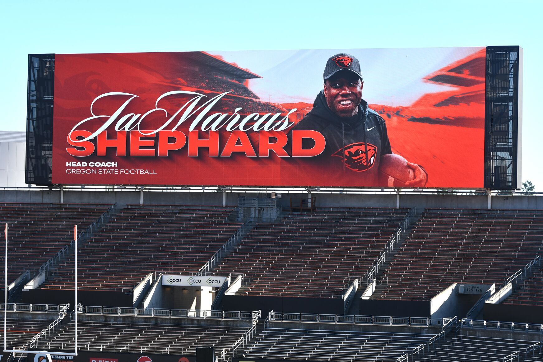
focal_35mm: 106
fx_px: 1599
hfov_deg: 19.3
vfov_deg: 12.9
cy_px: 181
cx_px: 269
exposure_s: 1/1600
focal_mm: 70
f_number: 2.8
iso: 125
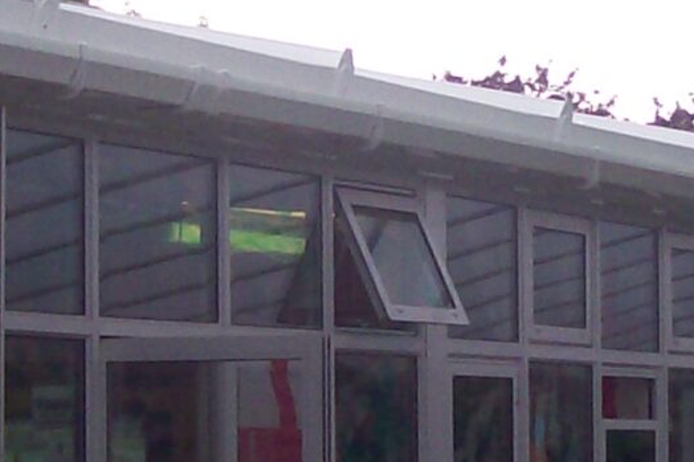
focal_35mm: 183
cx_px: 400
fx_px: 3527
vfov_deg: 7.5
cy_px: 242
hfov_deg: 11.2
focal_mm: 6
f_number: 2.7
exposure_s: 1/176
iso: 80
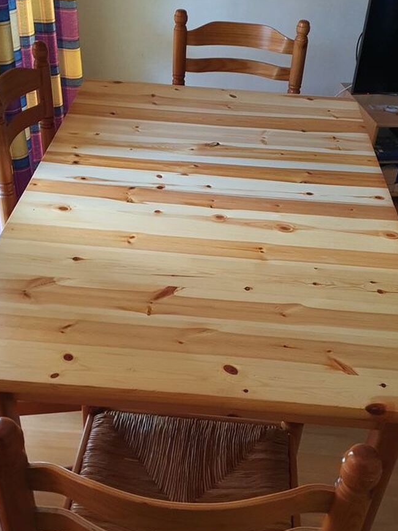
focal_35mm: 40
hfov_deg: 35.9
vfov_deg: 46.8
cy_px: 269
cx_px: 209
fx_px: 613
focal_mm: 4.32
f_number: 1.5
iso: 160
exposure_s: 1/50
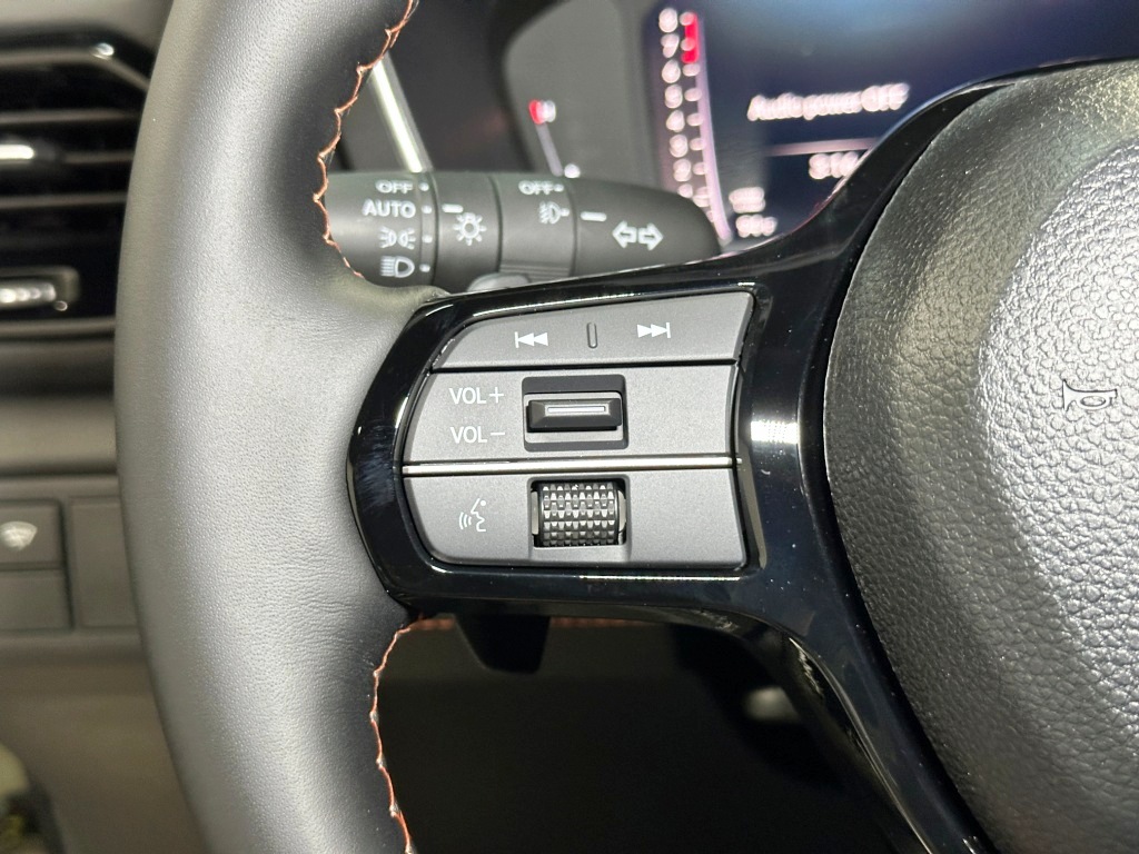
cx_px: 570
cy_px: 427
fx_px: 1579
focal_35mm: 48
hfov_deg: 39.7
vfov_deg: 30.3
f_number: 1.78
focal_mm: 6.86
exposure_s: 1/40
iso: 400
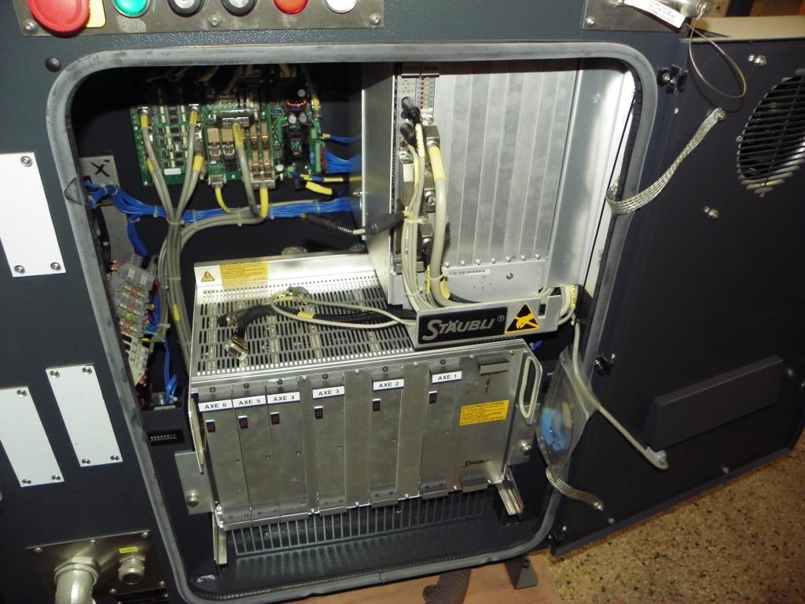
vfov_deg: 53.1
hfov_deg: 67.3
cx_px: 402
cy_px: 302
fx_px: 605
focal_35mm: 26
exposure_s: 1/30
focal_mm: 4.6
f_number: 2.8
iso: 200
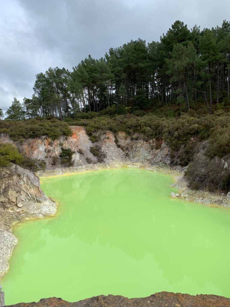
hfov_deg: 53.1
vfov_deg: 67.3
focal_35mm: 26
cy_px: 154
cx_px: 115
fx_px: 230
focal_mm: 4.25
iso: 25
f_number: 1.8
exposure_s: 1/1314
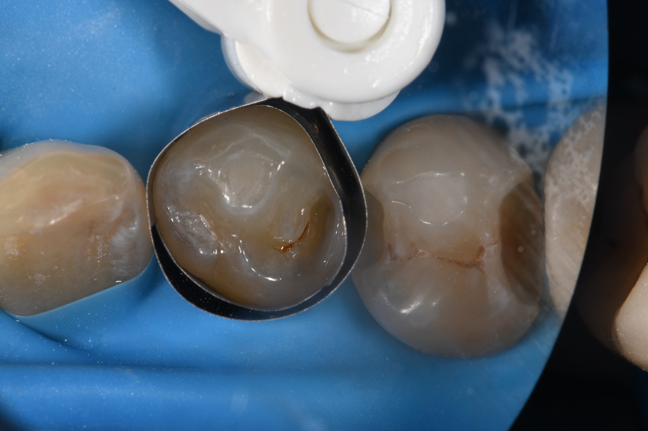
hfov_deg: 13.1
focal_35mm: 157
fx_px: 2824
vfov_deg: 8.7
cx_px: 324
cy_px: 216
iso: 200
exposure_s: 1/160
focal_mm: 105
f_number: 36
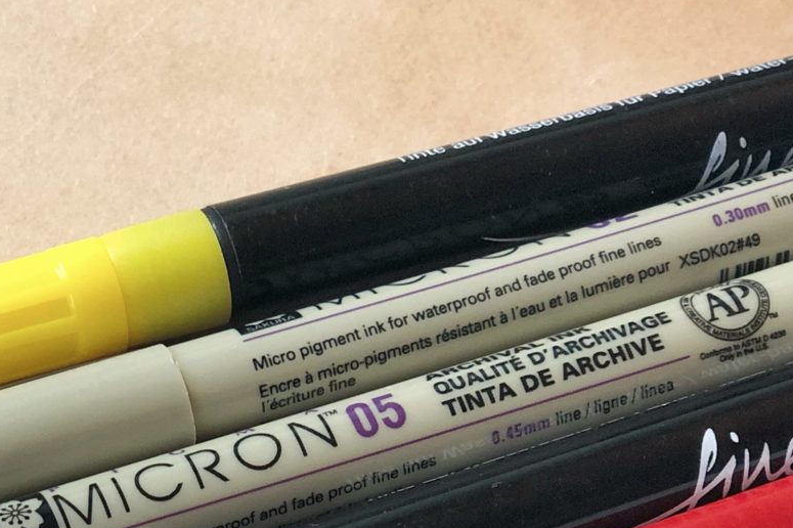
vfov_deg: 9.4
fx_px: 3148
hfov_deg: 14.3
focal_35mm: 143
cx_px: 206
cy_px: 653
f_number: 2.4
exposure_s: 1/50
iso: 50
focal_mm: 6
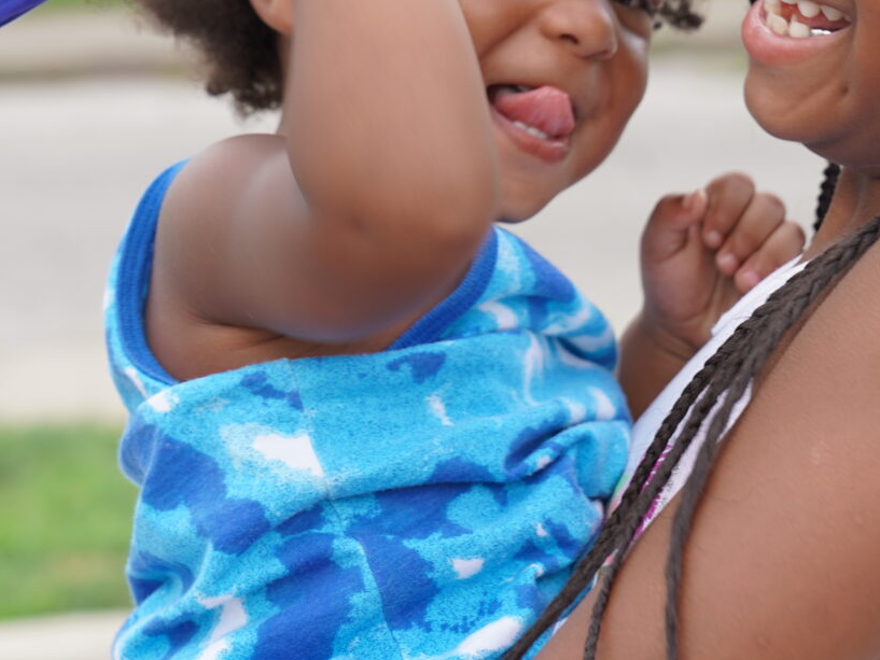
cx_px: 559
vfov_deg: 10.9
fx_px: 3432
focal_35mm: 135
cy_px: -48
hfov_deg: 14.6
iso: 125
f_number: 4.5
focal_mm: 56
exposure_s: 1/160
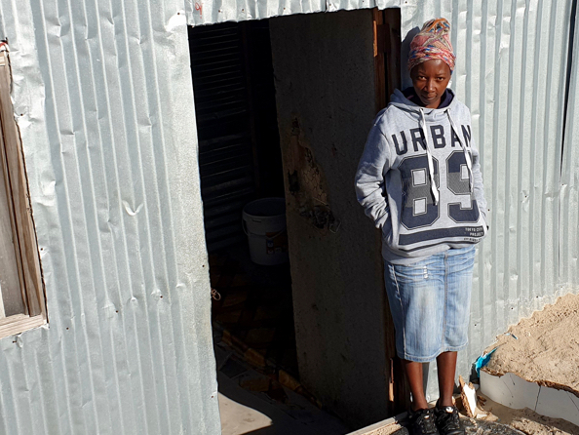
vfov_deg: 26.1
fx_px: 937
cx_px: 400
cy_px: 170
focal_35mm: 56
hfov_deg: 33.9
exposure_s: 1/1812
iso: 50
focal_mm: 4.3
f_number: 2.4
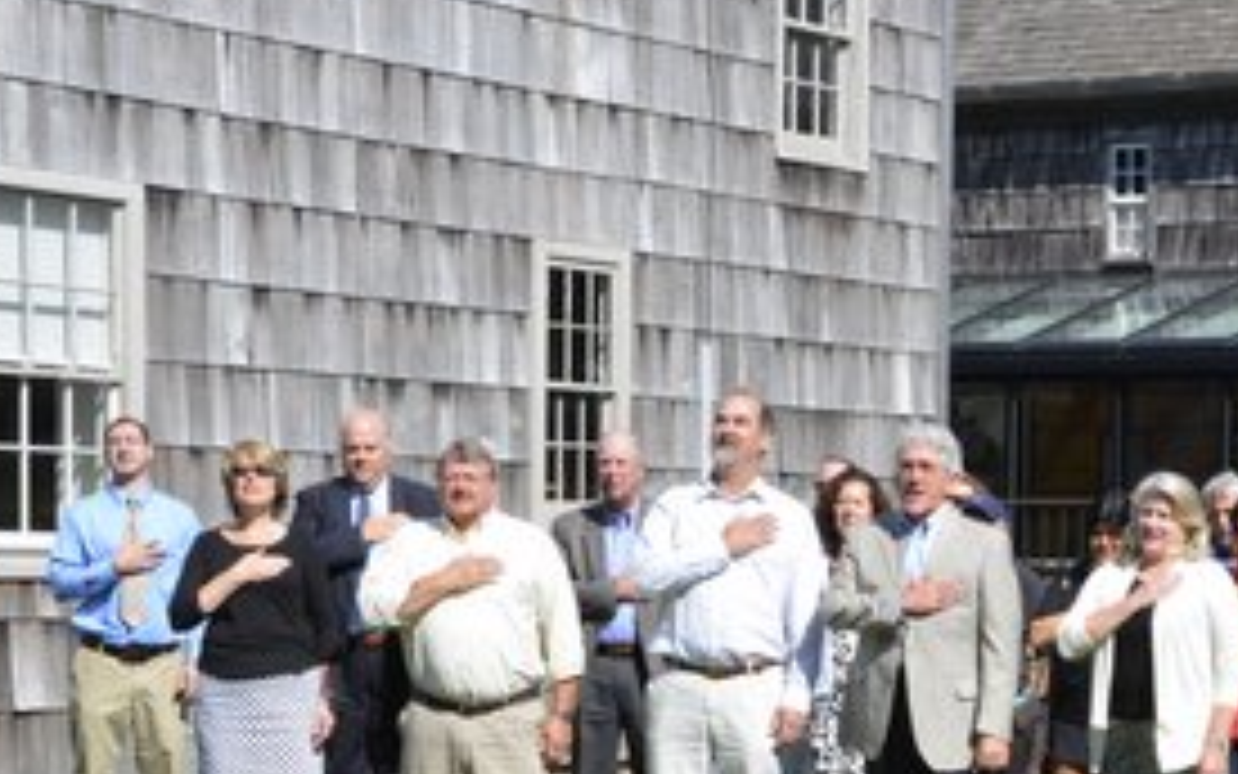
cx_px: 932
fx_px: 3847
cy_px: 760
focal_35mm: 114
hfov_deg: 18.2
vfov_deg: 11.4
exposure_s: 1/640
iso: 640
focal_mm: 34
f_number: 13
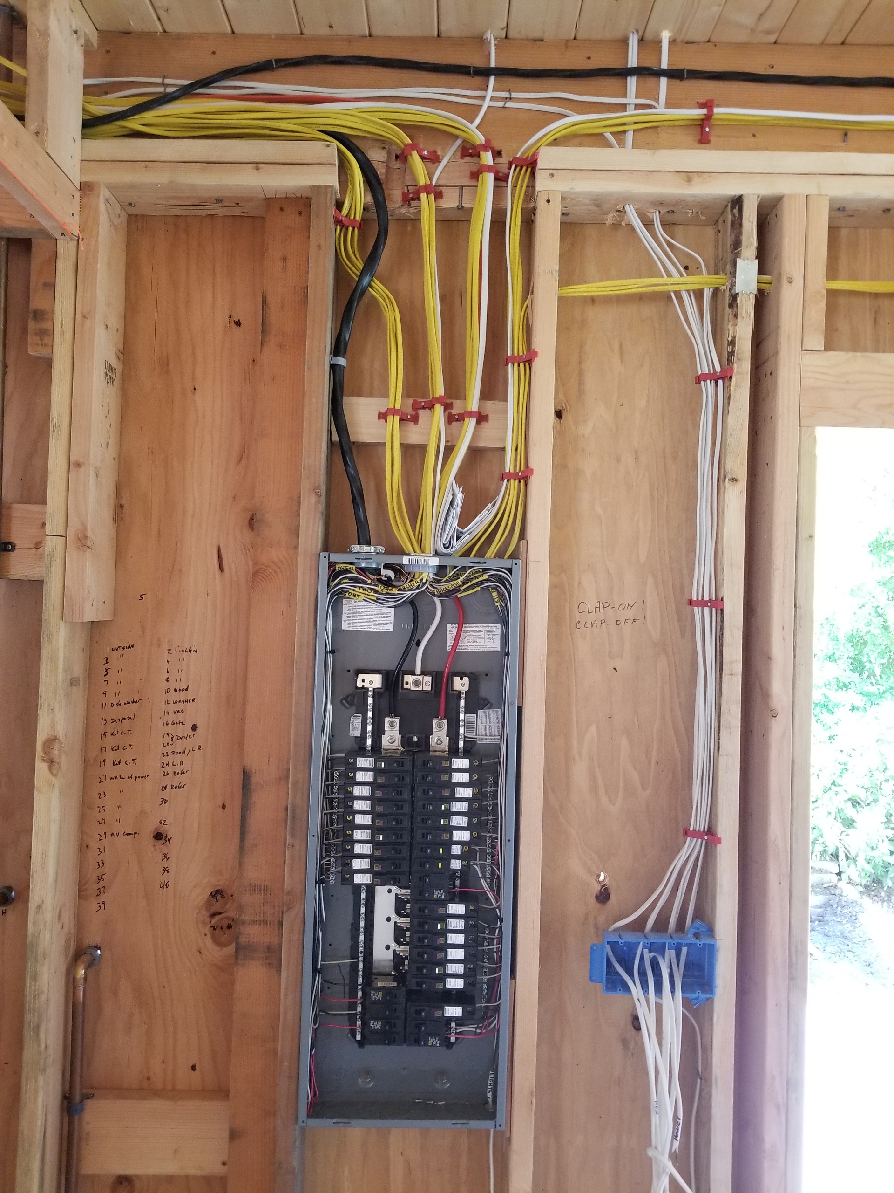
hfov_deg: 53.1
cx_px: 447
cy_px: 596
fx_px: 895
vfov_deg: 67.3
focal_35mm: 26
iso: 200
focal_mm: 4.25
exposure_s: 1/60
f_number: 1.7
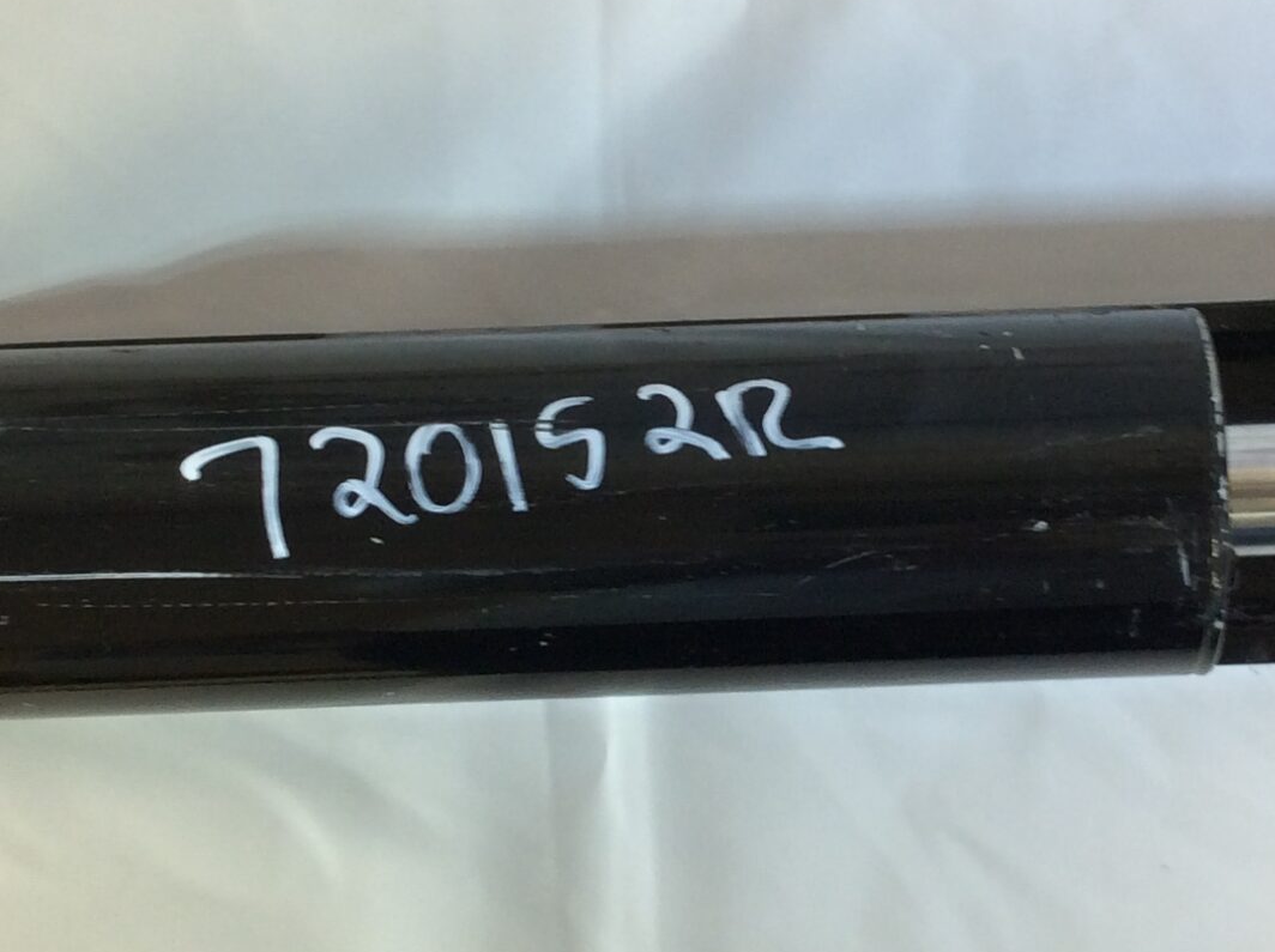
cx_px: 767
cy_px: 496
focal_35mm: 77
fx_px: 2832
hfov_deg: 25.3
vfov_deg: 19.1
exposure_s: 1/24
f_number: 2.4
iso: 64
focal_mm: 3.3
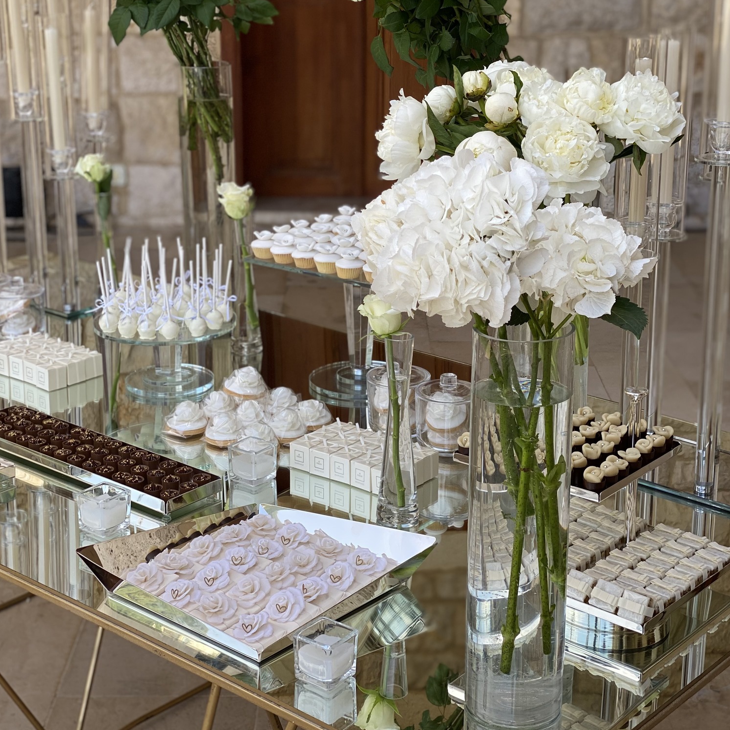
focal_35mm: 62
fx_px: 1479
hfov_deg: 27.7
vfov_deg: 27.6
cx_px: 362
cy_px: 262
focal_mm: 6
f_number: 2
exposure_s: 1/302
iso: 20
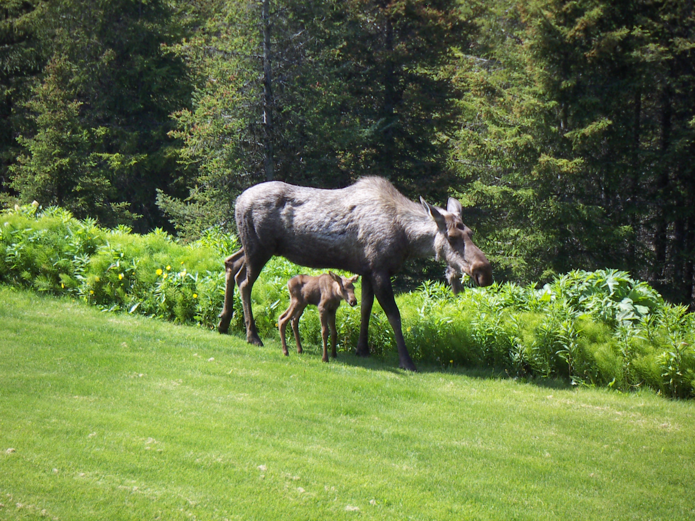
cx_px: 348
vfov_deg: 13.7
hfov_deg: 18.2
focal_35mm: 108
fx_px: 2168
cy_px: 260
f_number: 3.7
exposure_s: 1/250
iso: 50
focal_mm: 14.1
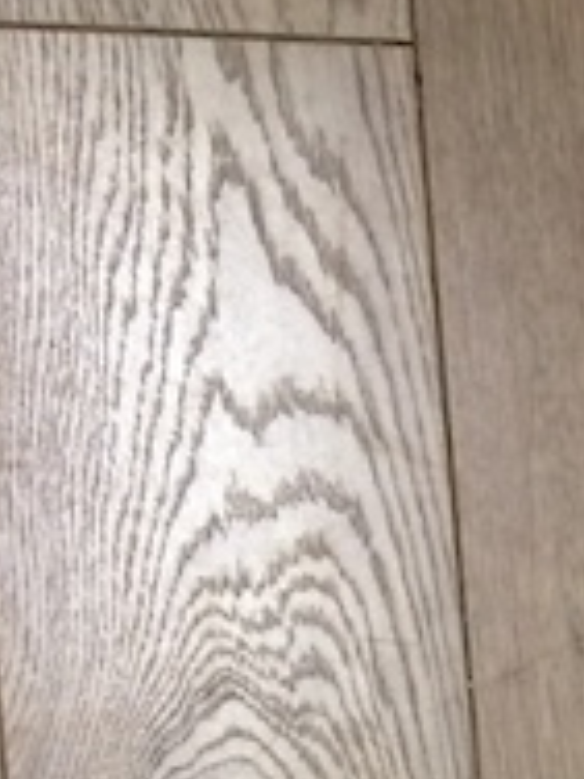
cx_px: 1118
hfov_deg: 10.7
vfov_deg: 13.1
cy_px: 1616
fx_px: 2879
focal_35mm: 128
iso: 100
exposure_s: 1/33
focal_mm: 4.12
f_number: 2.2
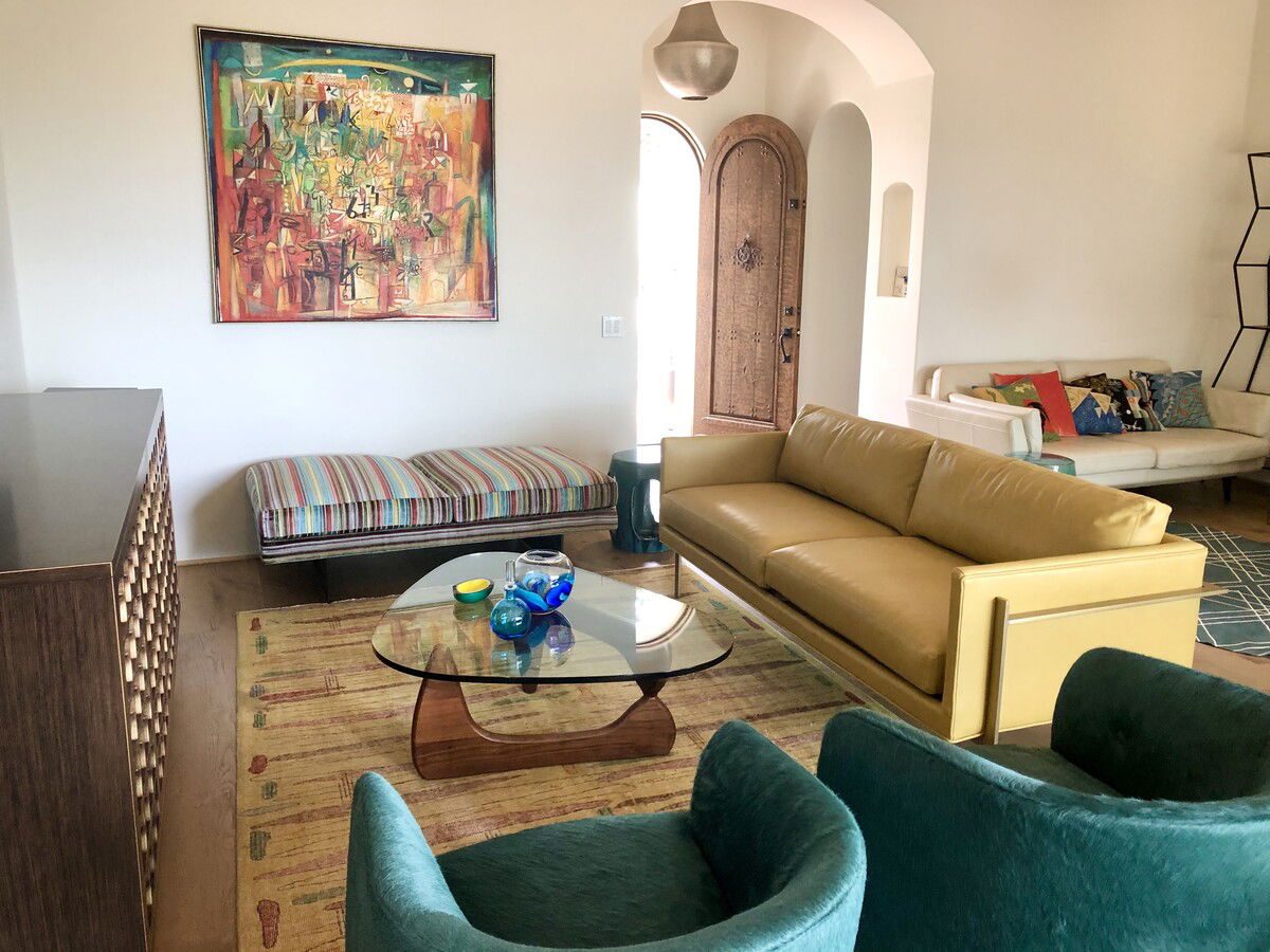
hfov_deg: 63.4
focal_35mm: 28
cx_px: 635
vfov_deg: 49.7
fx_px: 1027
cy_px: 476
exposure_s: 1/30
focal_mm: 3.99
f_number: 1.8
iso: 32
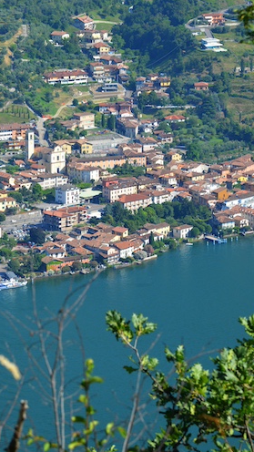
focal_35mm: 190
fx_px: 2275
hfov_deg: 6.4
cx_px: 42
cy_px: 226
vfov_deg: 11.3
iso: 400
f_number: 11
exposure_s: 1/250
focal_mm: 120
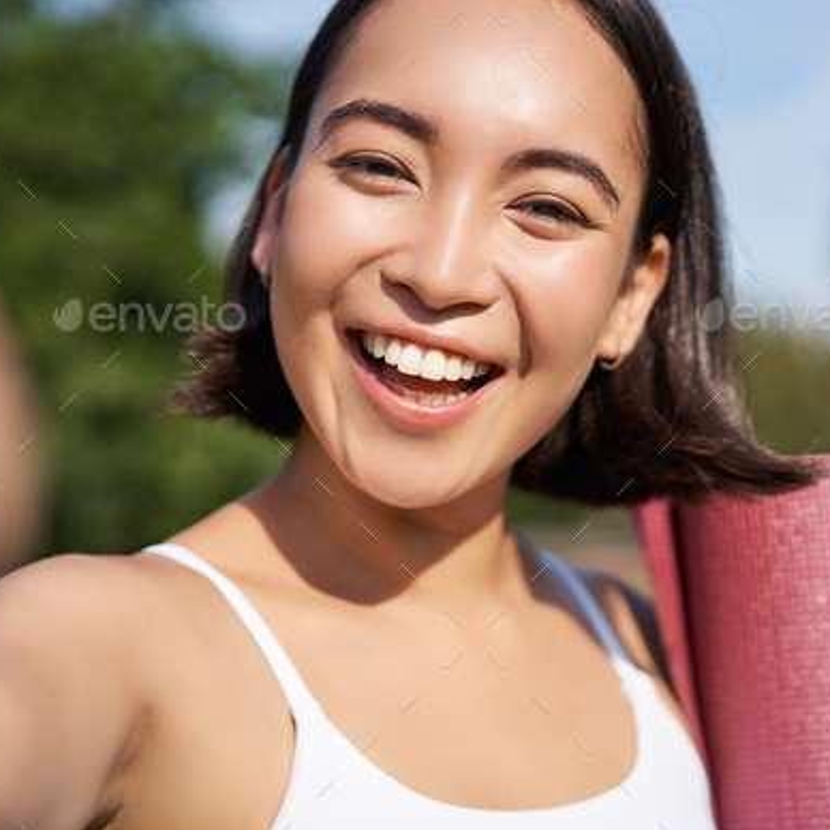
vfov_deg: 24.3
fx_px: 1926
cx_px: 464
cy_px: 416
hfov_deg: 24.3
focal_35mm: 71
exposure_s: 1/3200
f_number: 2.2
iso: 100
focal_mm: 55
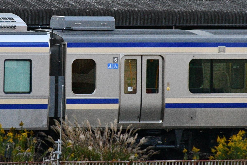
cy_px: 82
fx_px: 2058
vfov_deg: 4.6
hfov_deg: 6.9
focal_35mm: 300
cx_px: 124
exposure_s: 1/1600
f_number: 5.6
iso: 5000
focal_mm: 200
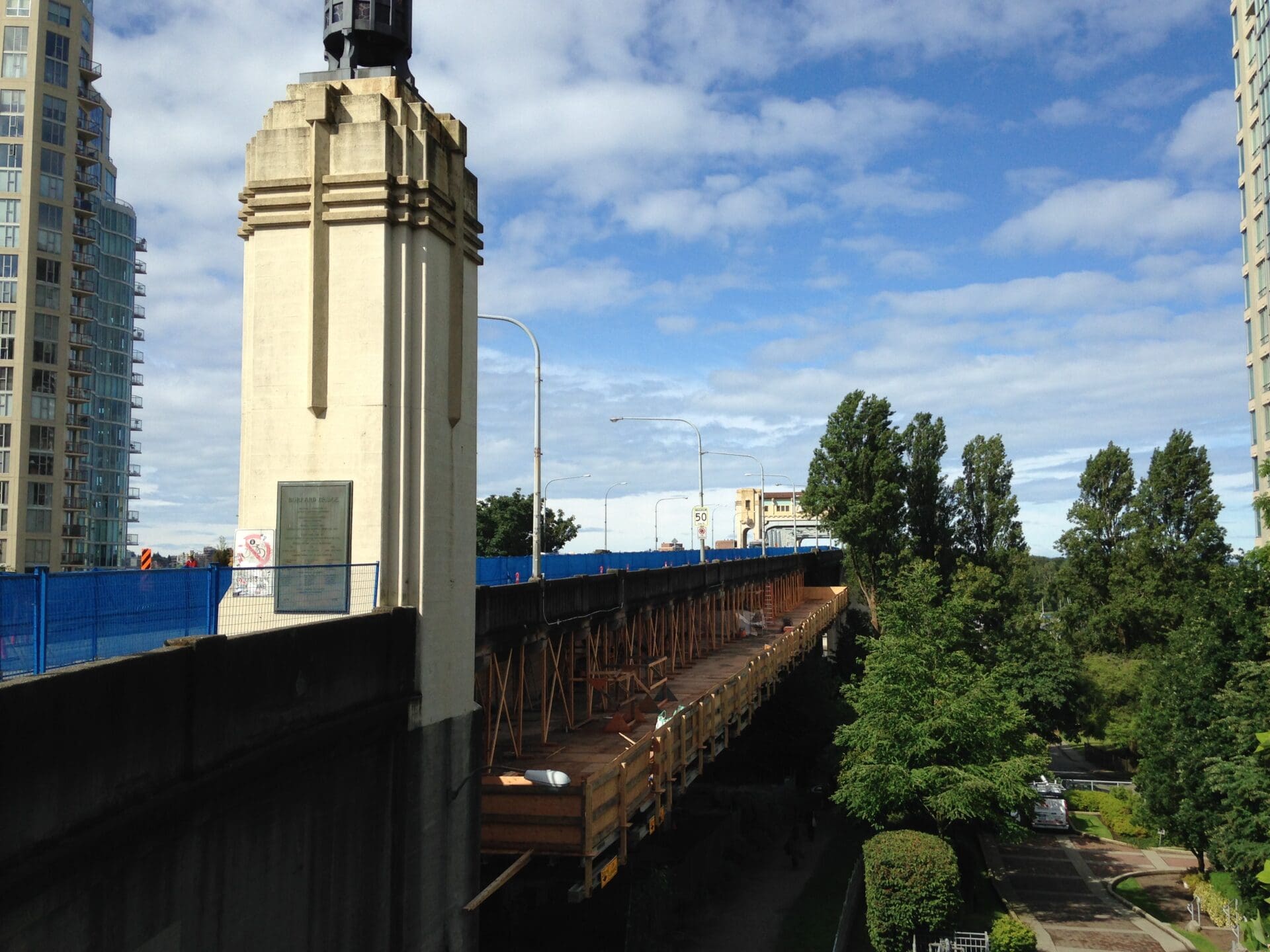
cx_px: 635
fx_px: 1211
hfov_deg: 55.4
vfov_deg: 42.9
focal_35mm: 33
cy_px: 476
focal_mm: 4.12
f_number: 2.4
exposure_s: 1/1869
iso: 50
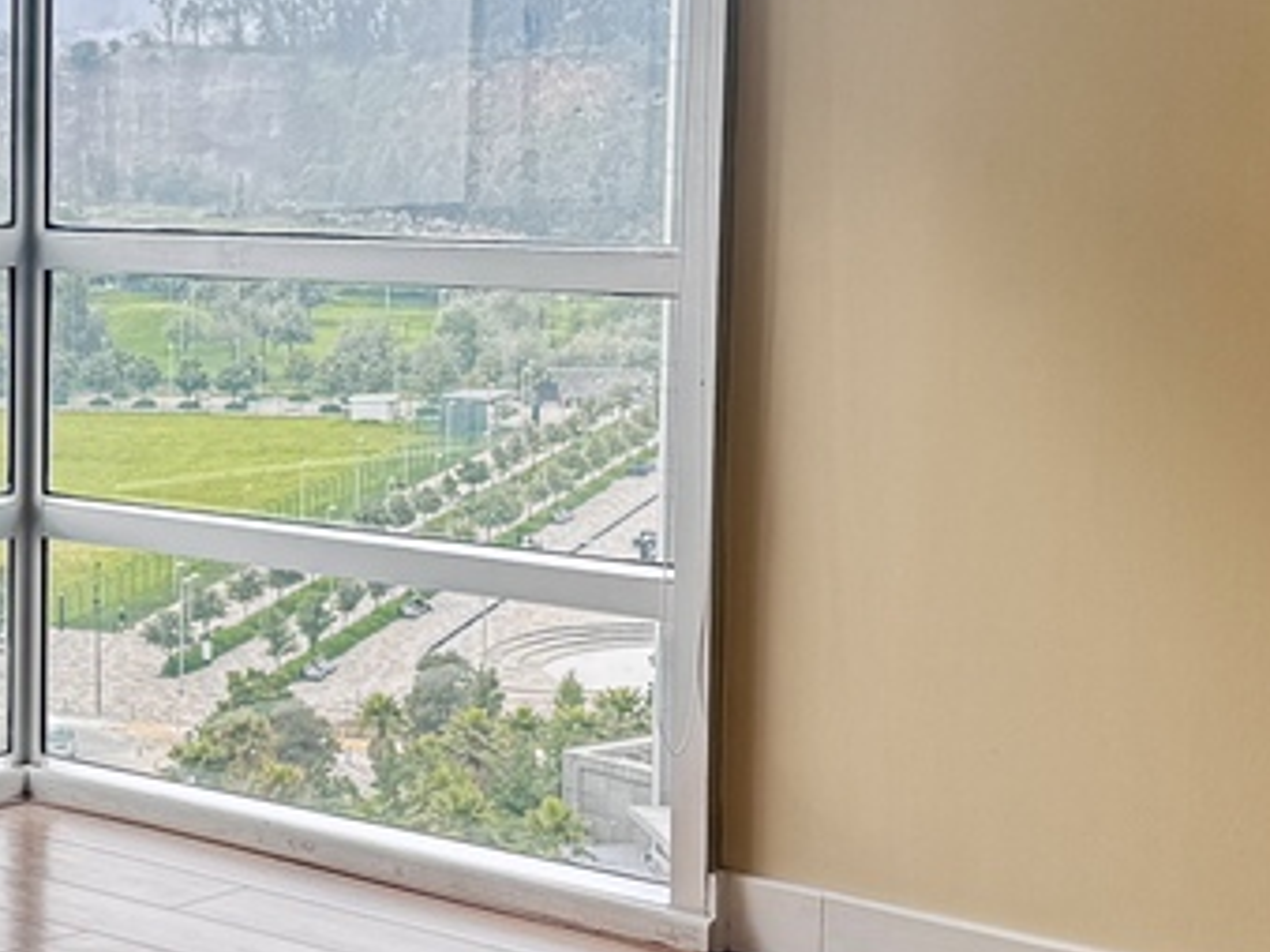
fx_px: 3117
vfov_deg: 17.3
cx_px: 15
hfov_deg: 22.2
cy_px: 330
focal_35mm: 85
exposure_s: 1/194
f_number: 1.78
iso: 80
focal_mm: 6.76
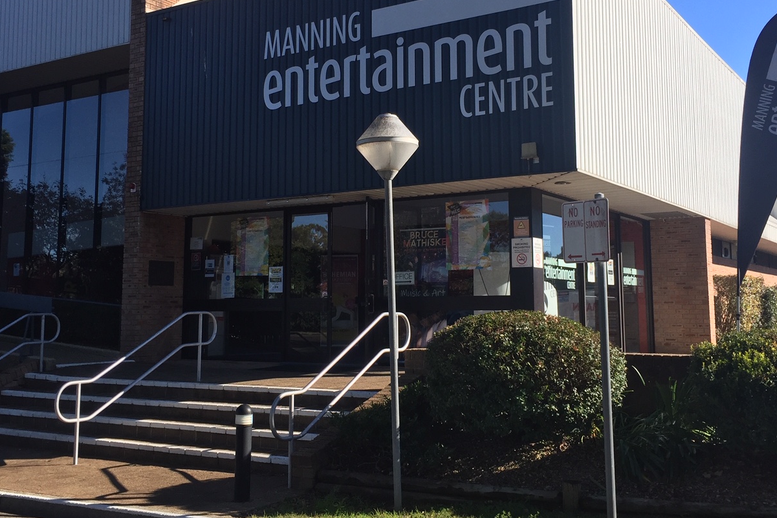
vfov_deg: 32.5
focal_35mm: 41
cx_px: 381
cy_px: 201
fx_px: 885
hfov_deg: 47.4
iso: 32
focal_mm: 4.15
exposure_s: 1/1276
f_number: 2.2
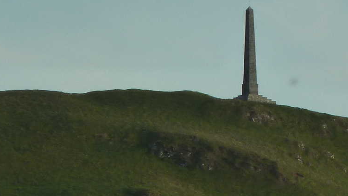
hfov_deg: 2.3
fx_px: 8543
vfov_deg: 1.3
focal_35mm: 926
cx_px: 231
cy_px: 52
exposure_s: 1/250
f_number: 4.9
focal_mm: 49.2
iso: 125
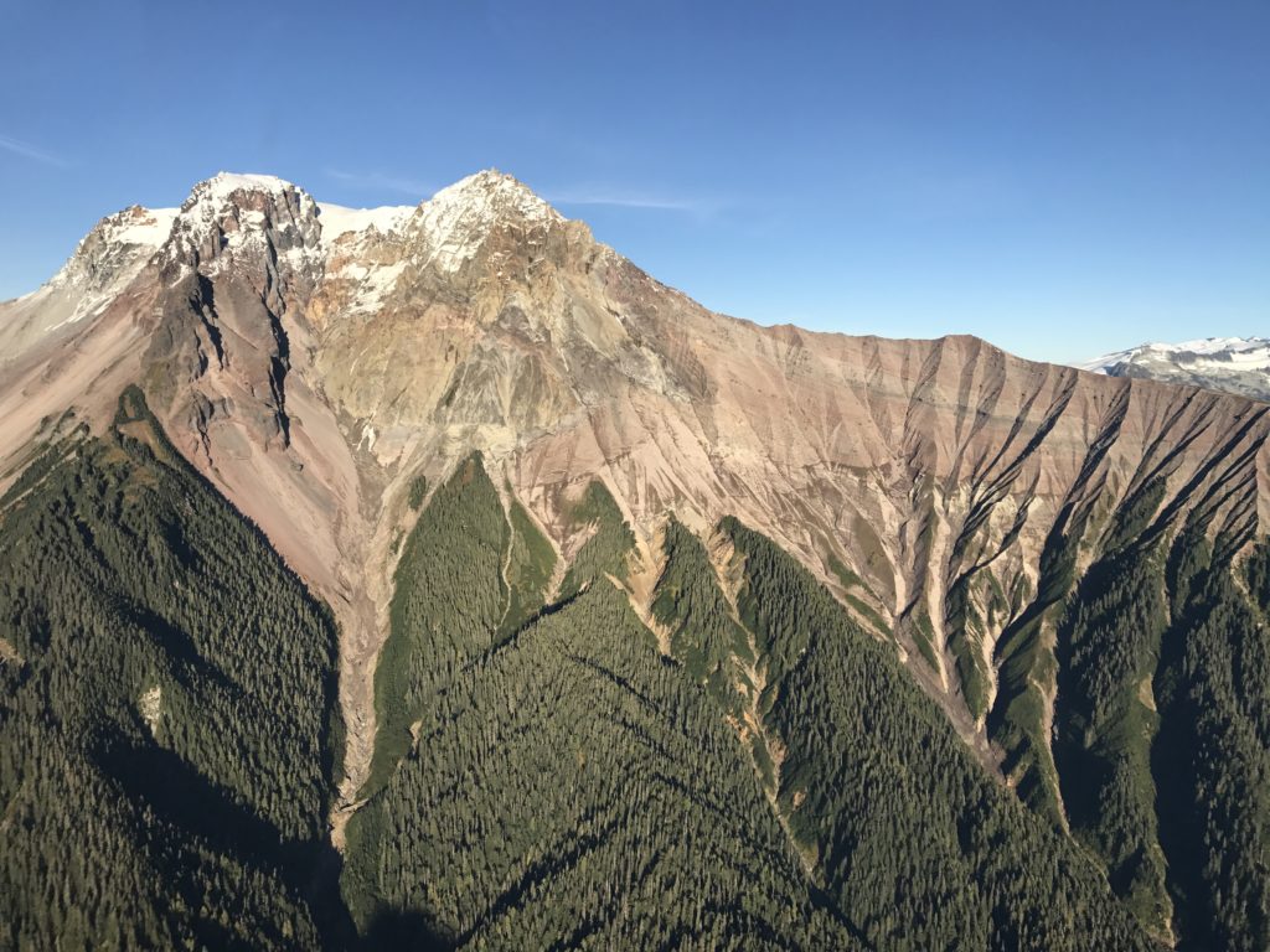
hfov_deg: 63.4
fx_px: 1027
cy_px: 476
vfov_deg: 49.7
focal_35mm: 28
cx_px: 635
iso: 20
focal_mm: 3.99
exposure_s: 1/2227
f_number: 1.8
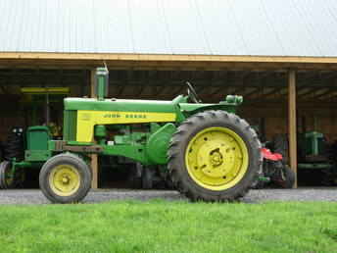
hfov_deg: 23.8
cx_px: 168
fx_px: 798
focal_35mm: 82
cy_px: 126
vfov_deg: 18.0
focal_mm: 17
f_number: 4
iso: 64
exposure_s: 1/111
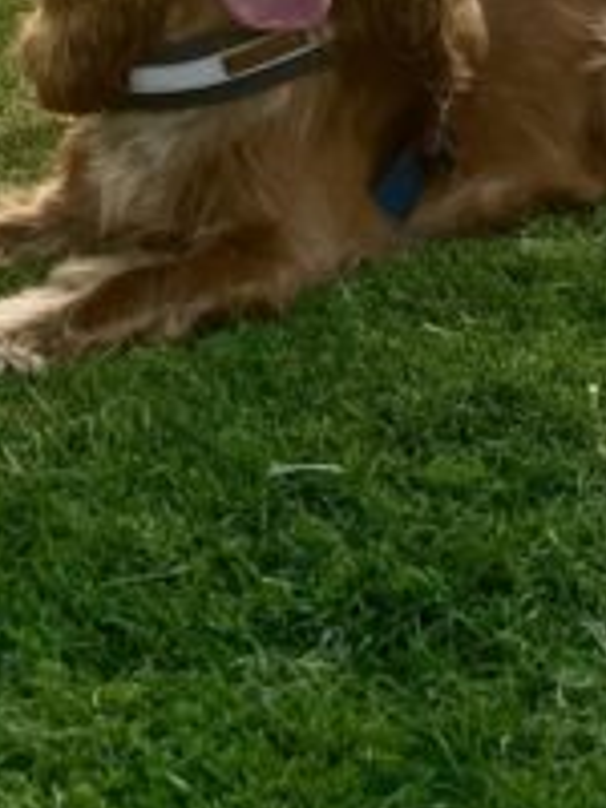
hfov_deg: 12.7
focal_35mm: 117
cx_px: 366
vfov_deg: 16.2
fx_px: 2731
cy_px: -141
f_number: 1.5
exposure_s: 1/965
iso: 50
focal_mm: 5.7
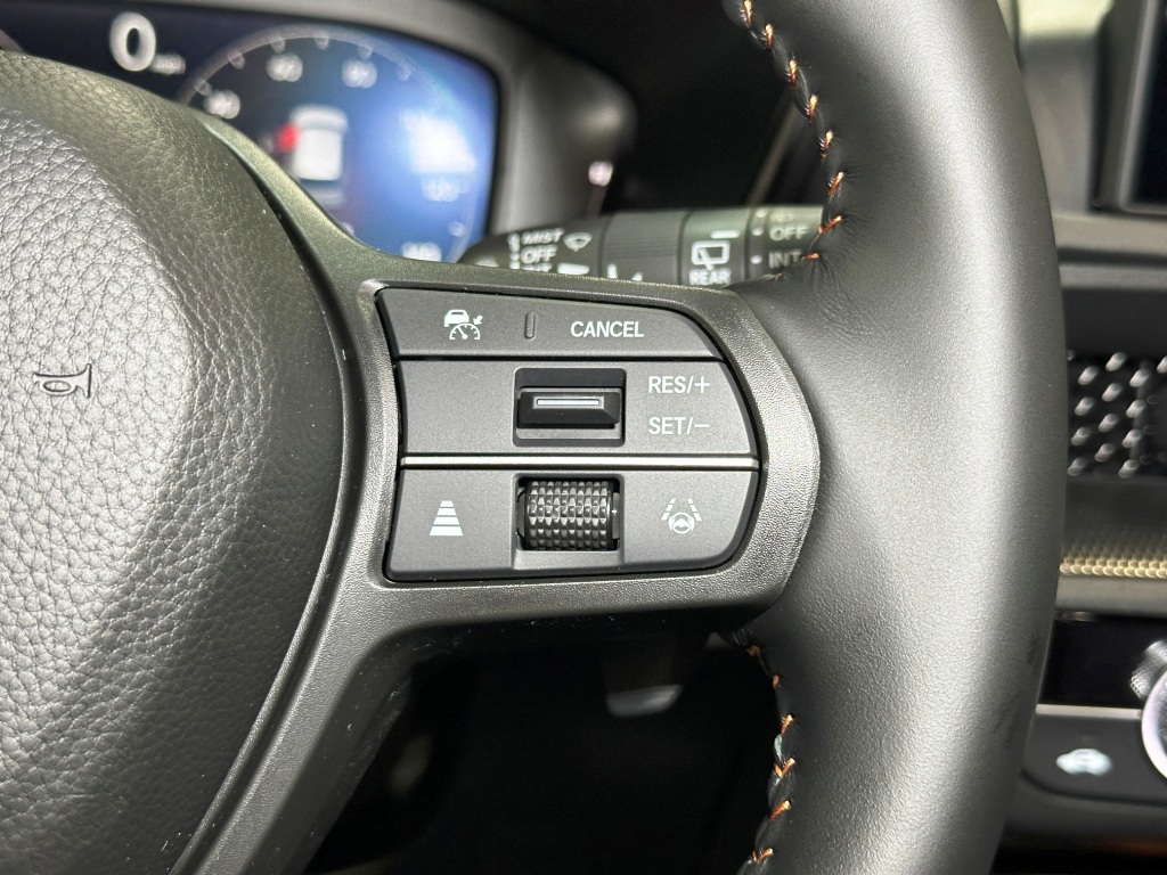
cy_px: 438
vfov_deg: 30.3
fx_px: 1618
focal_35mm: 48
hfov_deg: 39.7
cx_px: 584
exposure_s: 1/40
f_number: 1.78
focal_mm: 6.86
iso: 320
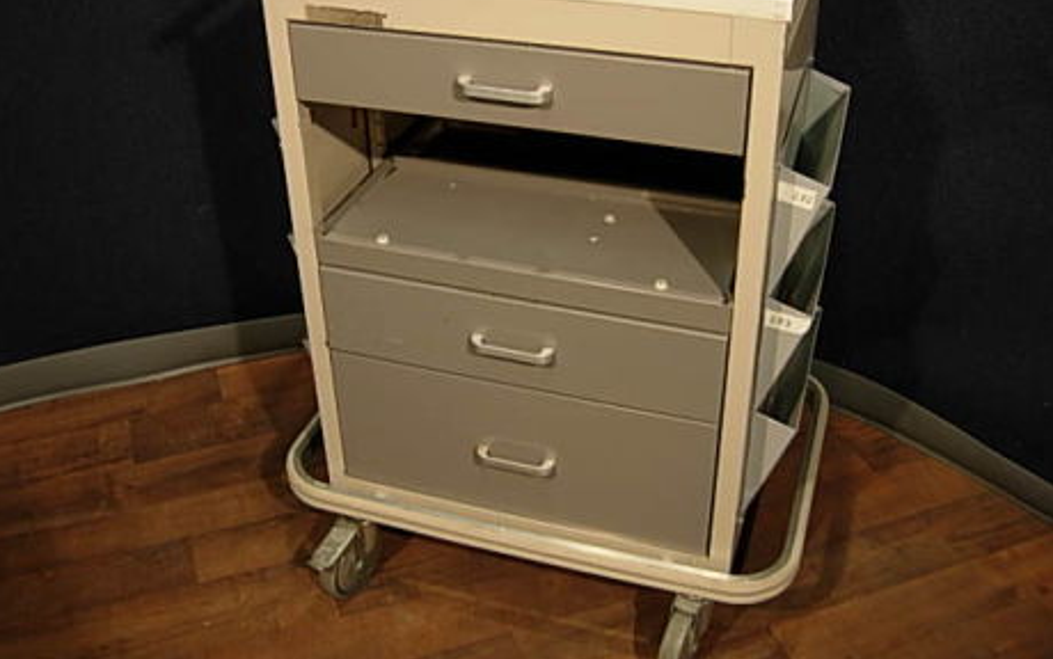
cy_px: 257
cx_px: 520
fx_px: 1120
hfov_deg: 50.4
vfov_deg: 32.7
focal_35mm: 39
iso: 50
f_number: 2.7
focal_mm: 7.5
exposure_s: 1/8.7
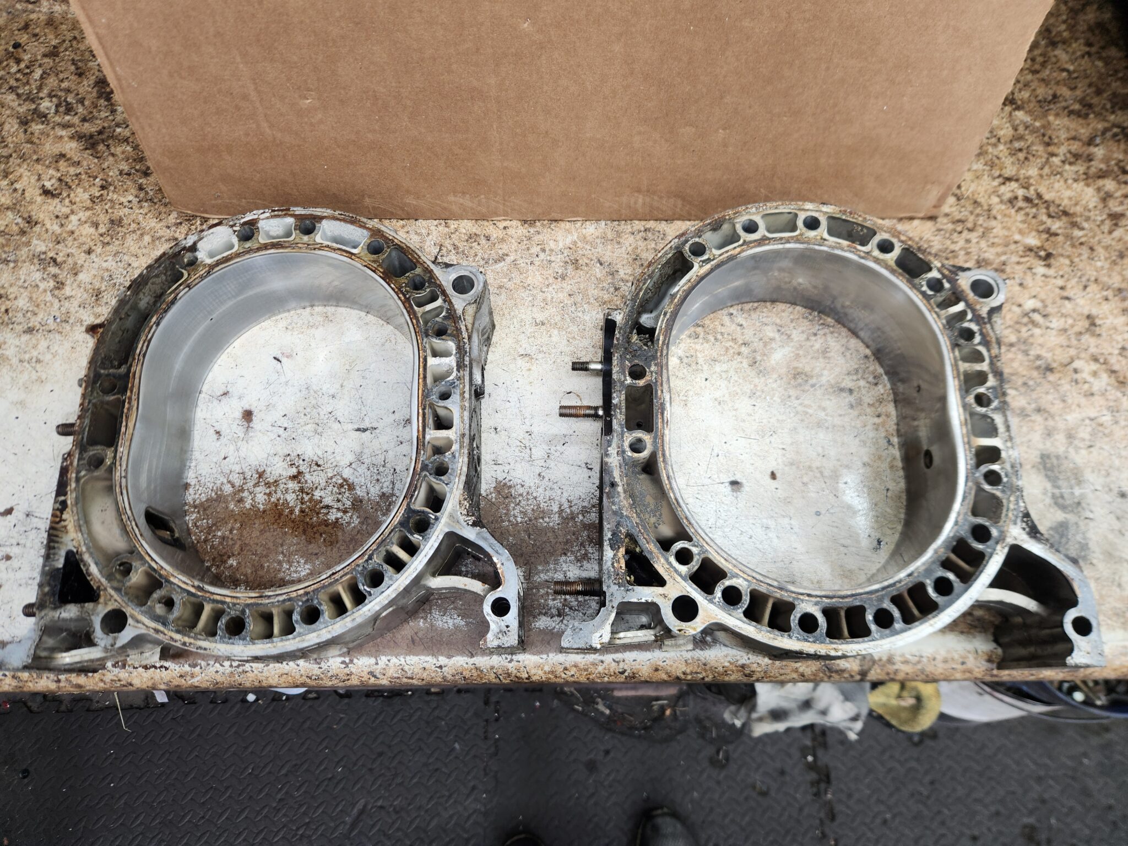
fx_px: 749
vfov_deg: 58.9
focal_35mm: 23
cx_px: 564
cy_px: 423
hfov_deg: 73.9
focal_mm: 5.4
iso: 80
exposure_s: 1/120
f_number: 1.8
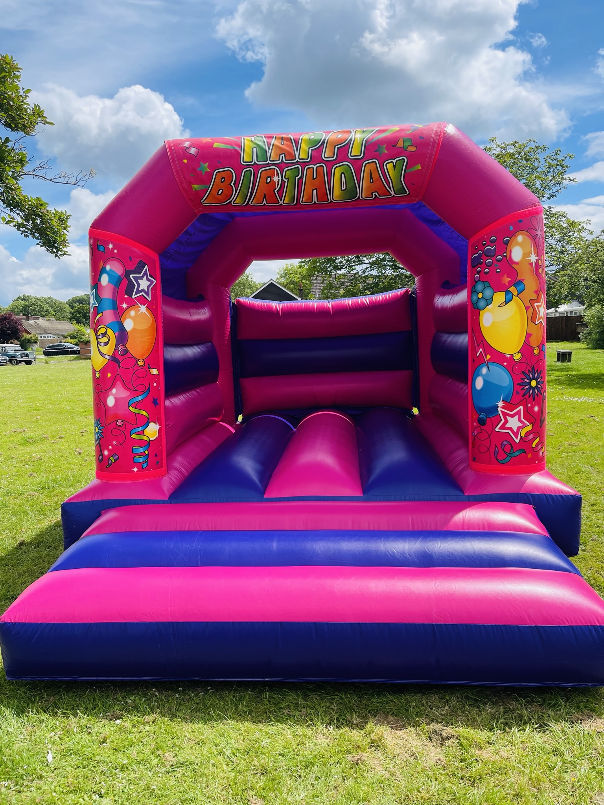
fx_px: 605
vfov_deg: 67.3
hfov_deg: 53.1
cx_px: 302
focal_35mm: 26
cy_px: 402
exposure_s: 1/2924
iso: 32
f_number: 1.6
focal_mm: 5.1
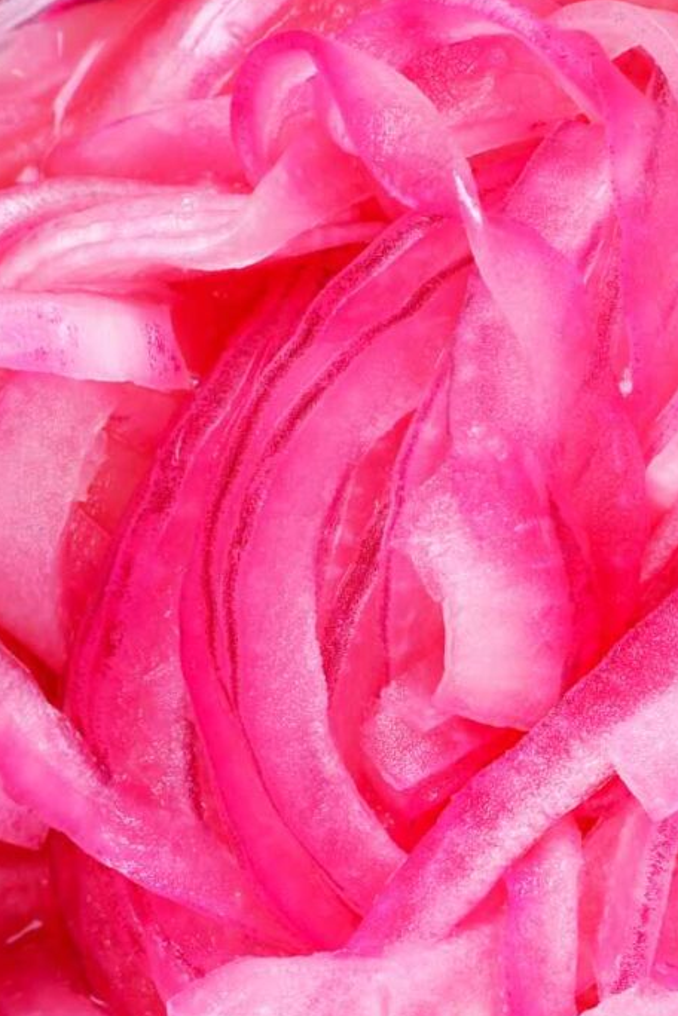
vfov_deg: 10.1
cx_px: 705
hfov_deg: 6.8
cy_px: 1025
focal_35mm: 202
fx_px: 5706
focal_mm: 90
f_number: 9
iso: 100
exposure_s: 1/60
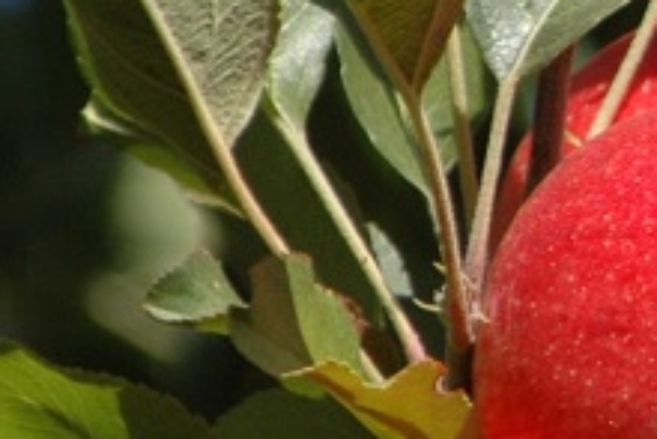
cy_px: 151
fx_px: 44795
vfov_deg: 0.6
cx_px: 956
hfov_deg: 0.8
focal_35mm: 2453
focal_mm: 300
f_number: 6.3
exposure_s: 1/800
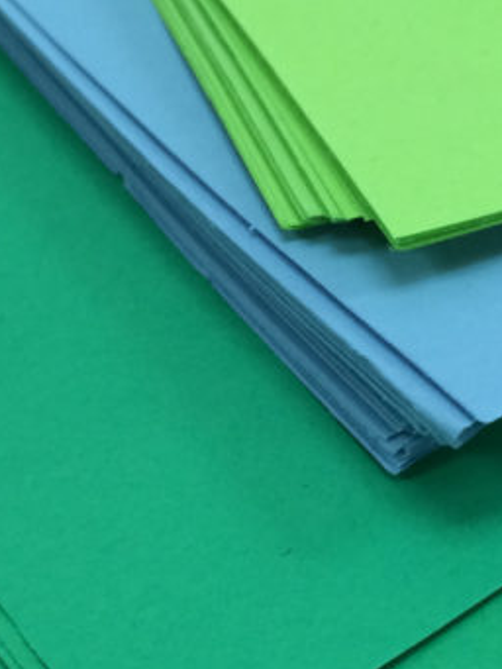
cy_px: 312
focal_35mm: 87
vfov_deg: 22.5
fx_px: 1681
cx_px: 447
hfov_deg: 16.8
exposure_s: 1/40
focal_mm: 4.15
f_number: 2.2
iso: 40
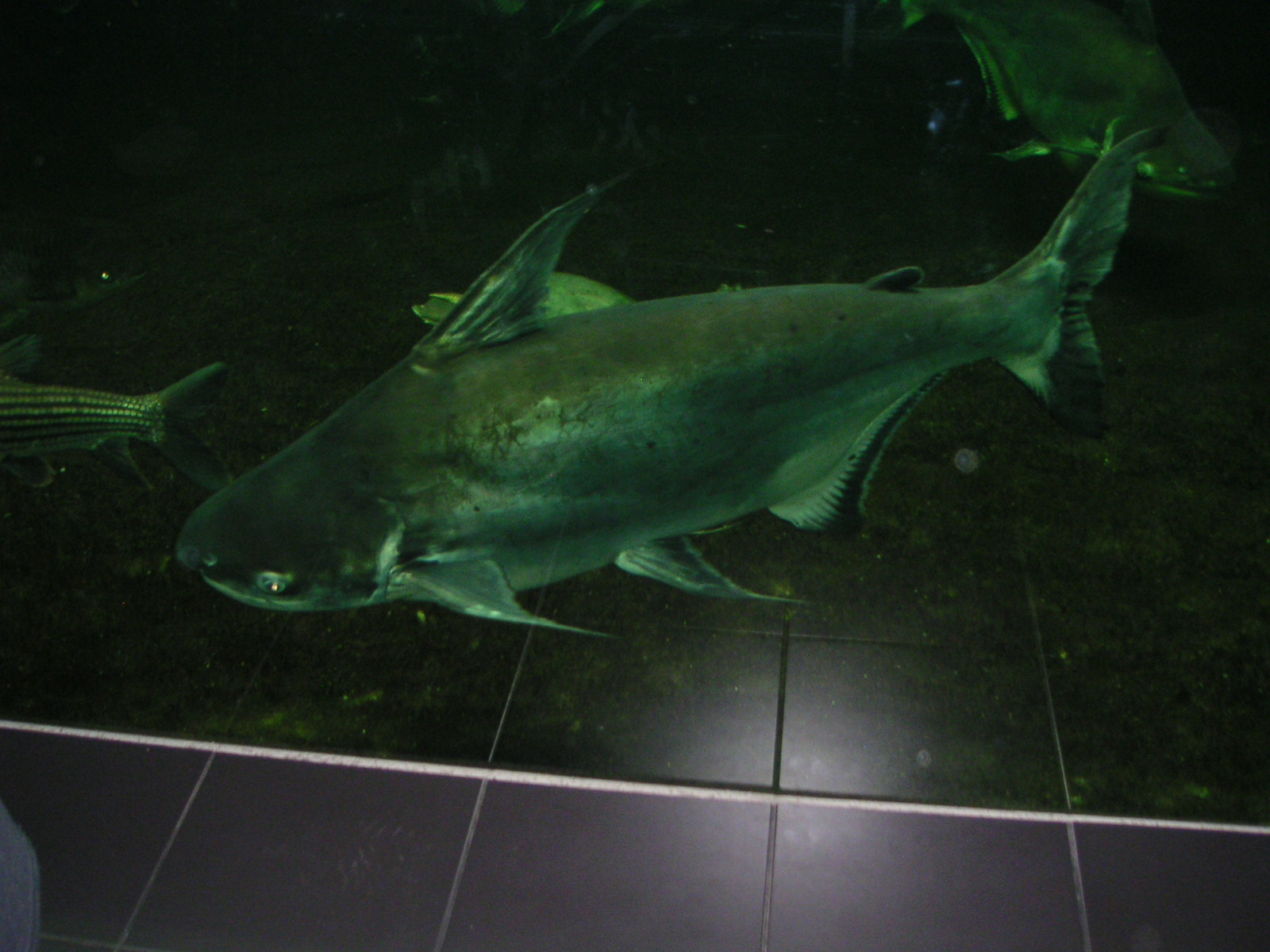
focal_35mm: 38
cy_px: 476
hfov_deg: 49.0
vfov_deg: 37.7
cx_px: 635
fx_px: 1394
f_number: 2.8
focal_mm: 6
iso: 160
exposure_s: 1/45
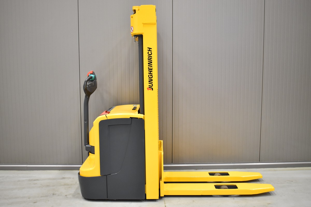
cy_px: 104
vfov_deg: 36.9
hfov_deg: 53.1
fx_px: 311
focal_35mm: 36
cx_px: 156
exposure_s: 1/50
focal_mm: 24
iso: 1600
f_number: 4
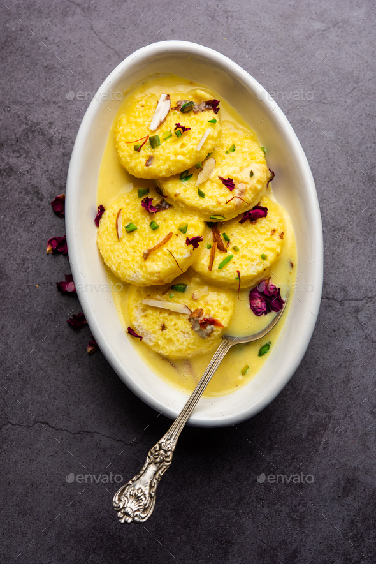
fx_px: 939
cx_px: 188
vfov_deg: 33.4
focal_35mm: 60
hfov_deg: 22.6
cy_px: 282
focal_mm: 60
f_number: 7.1
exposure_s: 1/125
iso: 100
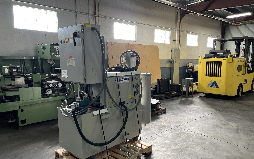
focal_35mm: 28
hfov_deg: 66.5
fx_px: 194
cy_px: 90
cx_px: 126
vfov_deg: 44.4
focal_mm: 5.1
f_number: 1.6
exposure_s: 1/120
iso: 80
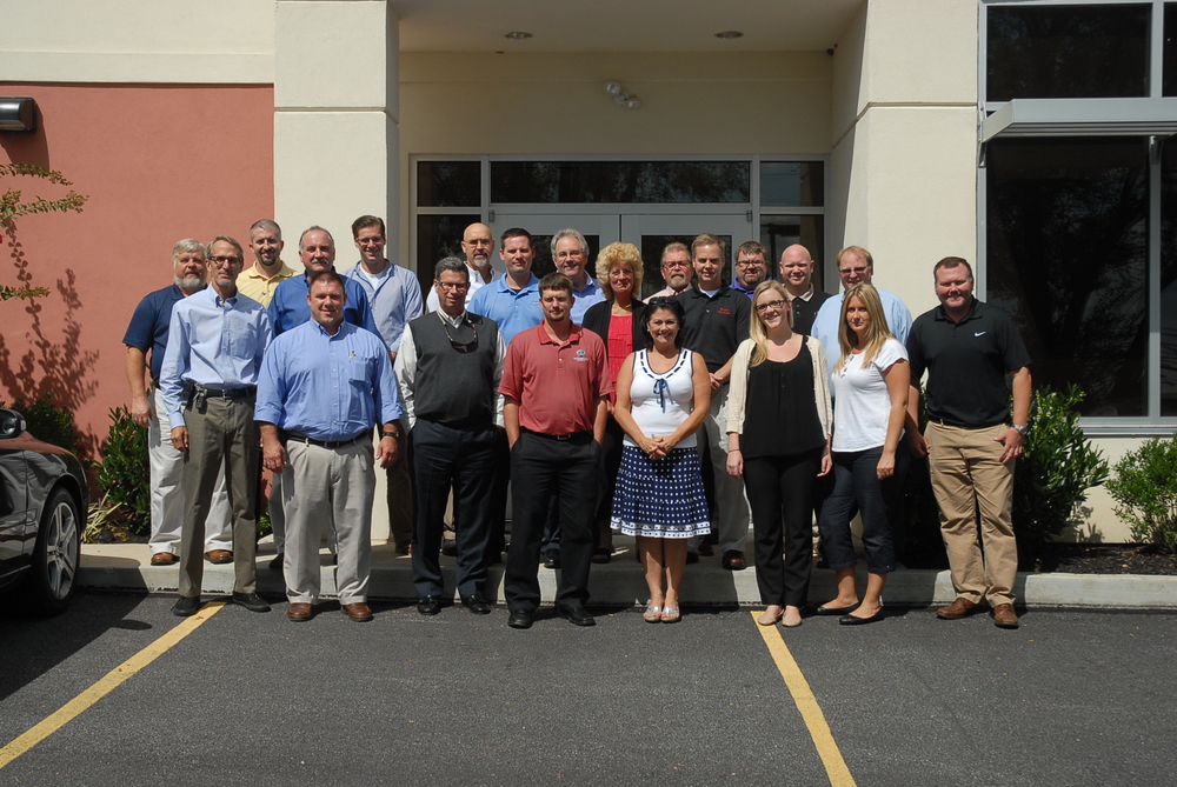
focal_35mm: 46
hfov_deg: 42.3
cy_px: 394
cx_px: 588
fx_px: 1522
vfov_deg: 29.0
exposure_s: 1/2000
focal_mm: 31
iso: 250
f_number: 5
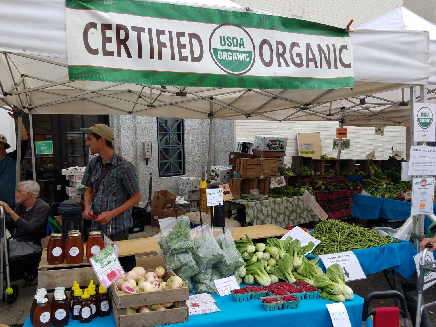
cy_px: 164
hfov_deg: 67.3
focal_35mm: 26
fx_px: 327
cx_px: 218
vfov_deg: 53.1
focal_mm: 4.2
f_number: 1.7
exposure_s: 1/728
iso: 50
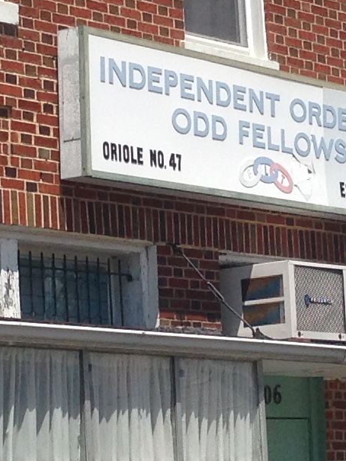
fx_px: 2371
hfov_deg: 8.3
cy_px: 220
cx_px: 239
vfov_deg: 11.1
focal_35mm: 178
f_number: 2.4
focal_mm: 4.12
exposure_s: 1/2262
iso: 50
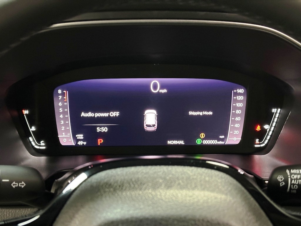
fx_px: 417
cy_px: 113
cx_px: 150
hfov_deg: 39.7
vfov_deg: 30.3
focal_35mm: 48
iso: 640
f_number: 1.78
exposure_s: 1/24
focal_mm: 6.86
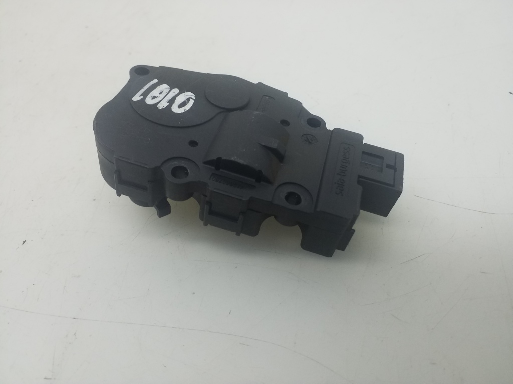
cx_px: 256
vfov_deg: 51.4
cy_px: 192
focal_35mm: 27
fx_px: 400
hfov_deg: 65.3
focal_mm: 3.6
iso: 125
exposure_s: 1/50
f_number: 1.9
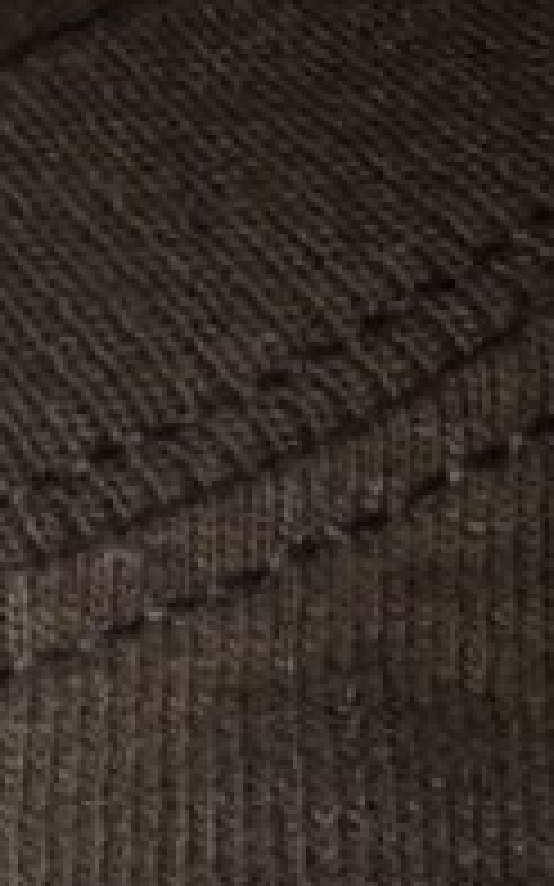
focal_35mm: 95
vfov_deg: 21.1
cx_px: -806
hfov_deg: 11.3
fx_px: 2297
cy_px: 899
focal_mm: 4.15
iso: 25
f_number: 2.2
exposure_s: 1/481
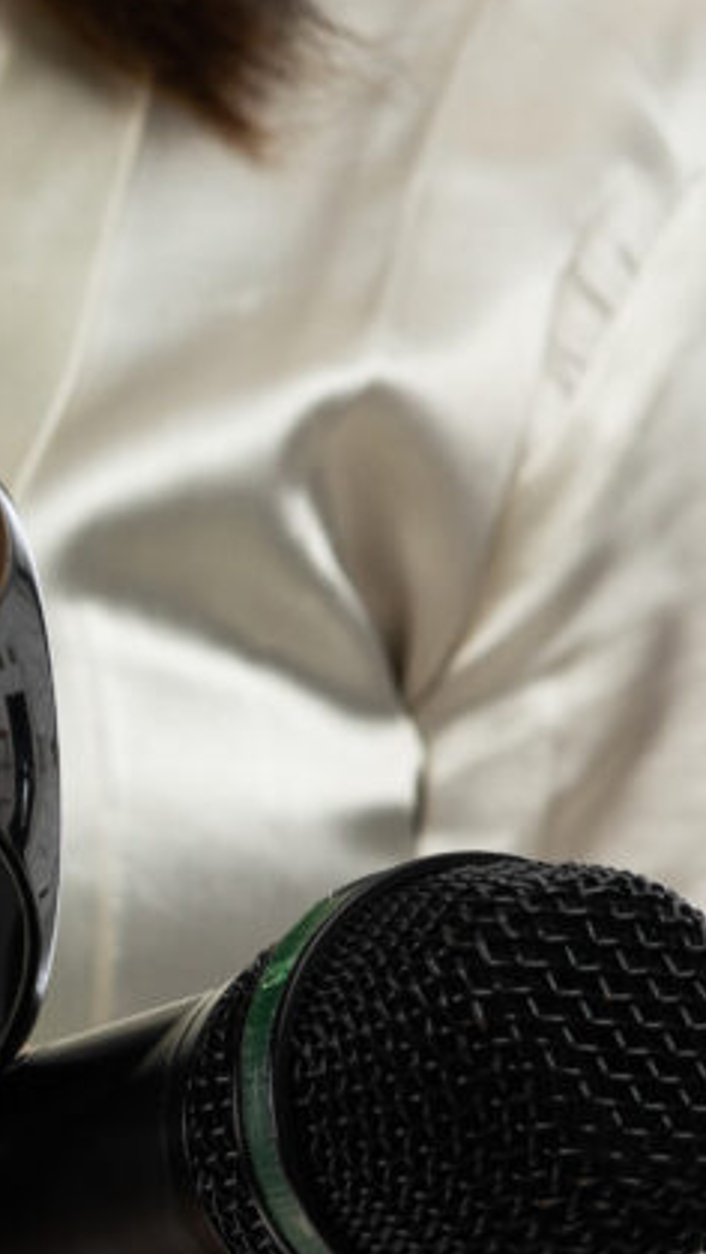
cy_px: 1305
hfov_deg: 6.1
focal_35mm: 192
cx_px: -802
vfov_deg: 11.1
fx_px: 6383
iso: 320
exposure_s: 1/125
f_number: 8
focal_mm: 50
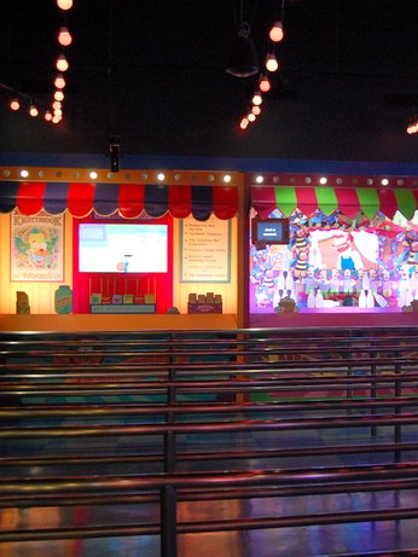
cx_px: 309
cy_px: 268
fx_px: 724
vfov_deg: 42.1
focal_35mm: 45
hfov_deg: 31.7
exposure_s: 1/30
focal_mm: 18
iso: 720
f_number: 3.5
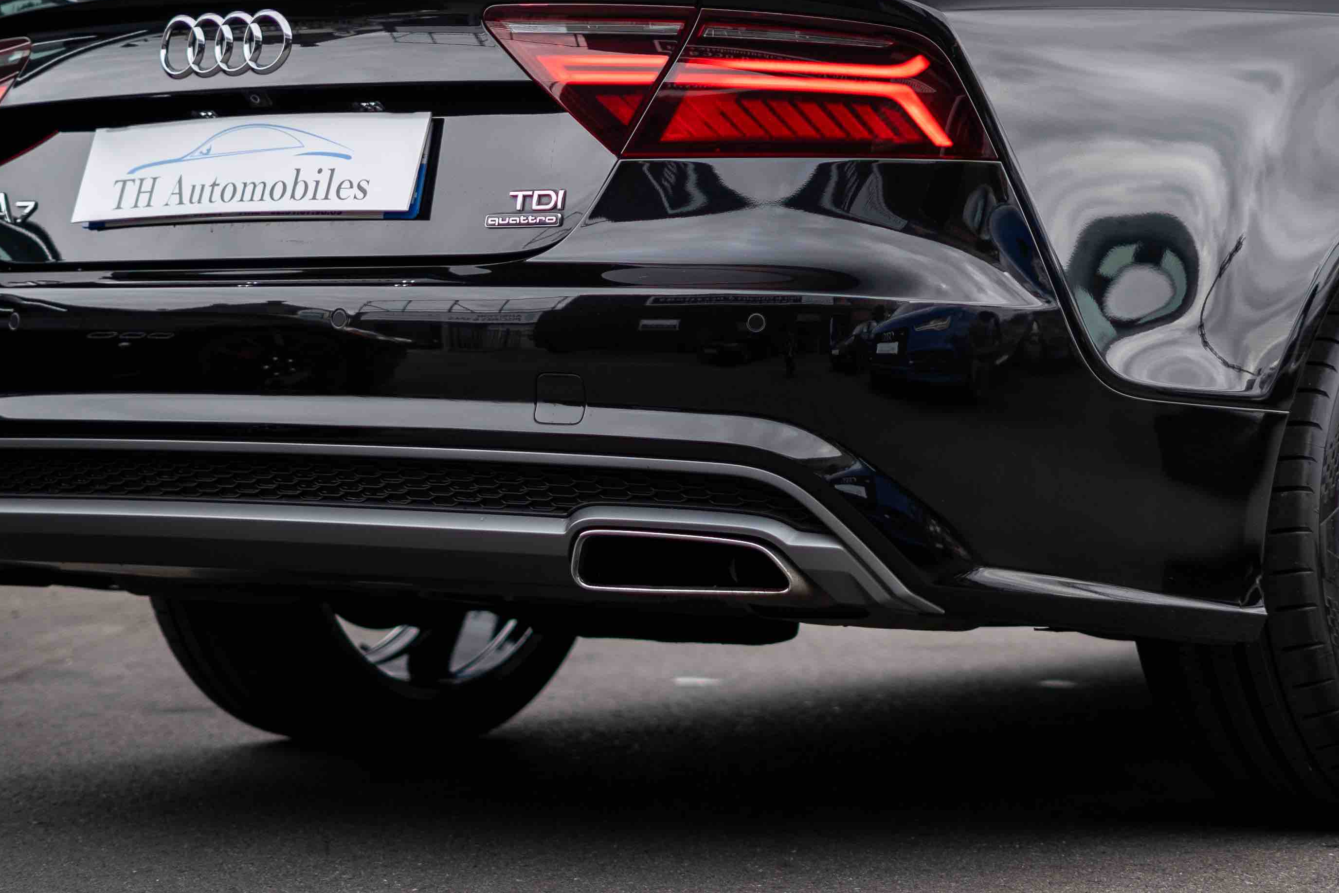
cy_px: 102
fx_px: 4054
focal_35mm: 109
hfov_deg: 18.5
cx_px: 1160
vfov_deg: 12.5
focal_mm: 50
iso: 100
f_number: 1.8
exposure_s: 1/640
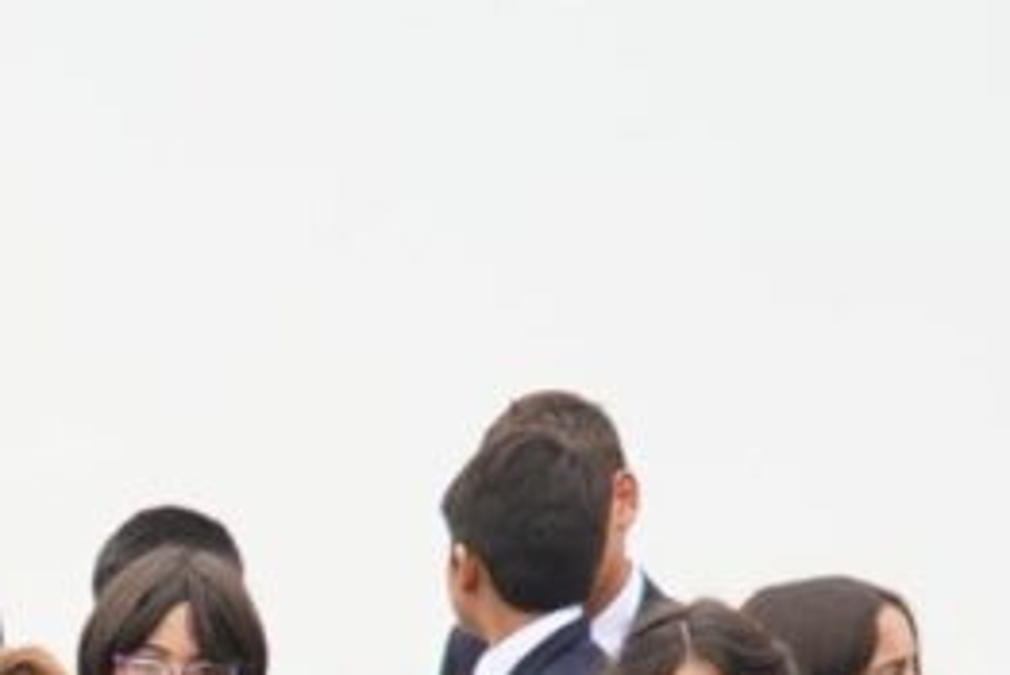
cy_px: 2241
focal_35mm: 367
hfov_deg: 5.5
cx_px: -1079
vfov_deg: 3.6
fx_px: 10302
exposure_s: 1/160
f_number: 4.5
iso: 250
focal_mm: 47
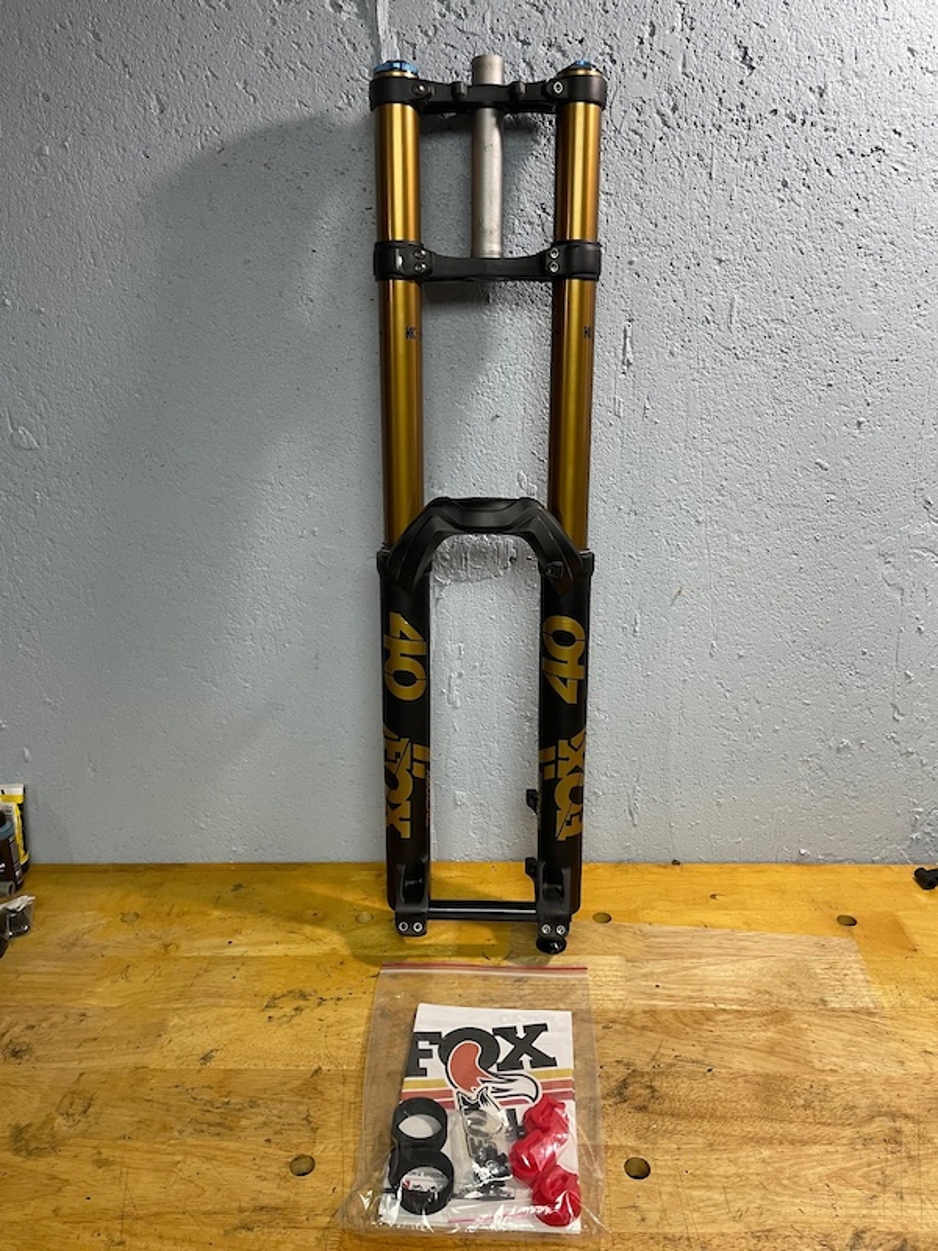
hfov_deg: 53.1
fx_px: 939
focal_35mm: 26
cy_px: 626
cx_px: 469
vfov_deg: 67.3
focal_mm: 4.2
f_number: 1.6
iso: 100
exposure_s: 1/60
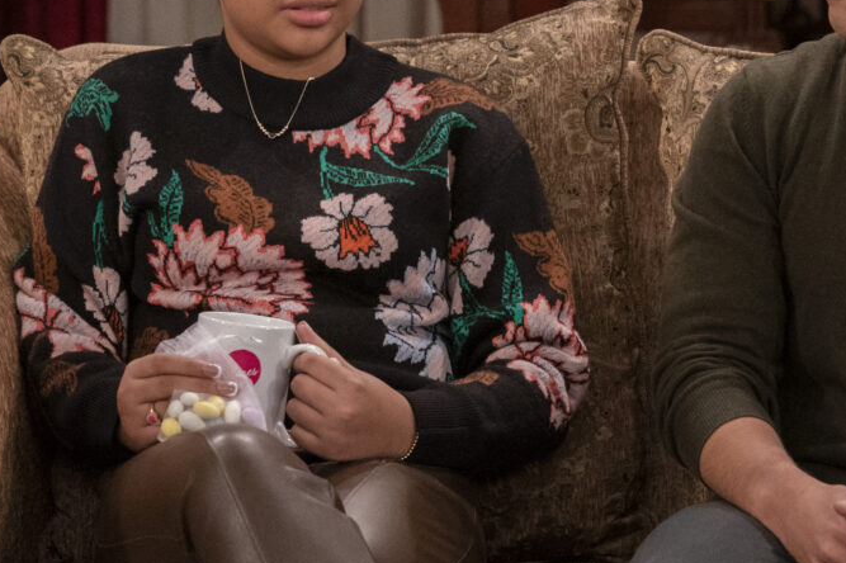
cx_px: 632
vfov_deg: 6.4
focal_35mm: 215
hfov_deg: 9.6
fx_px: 5050
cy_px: 400
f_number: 3.2
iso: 8000
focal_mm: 70
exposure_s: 1/200
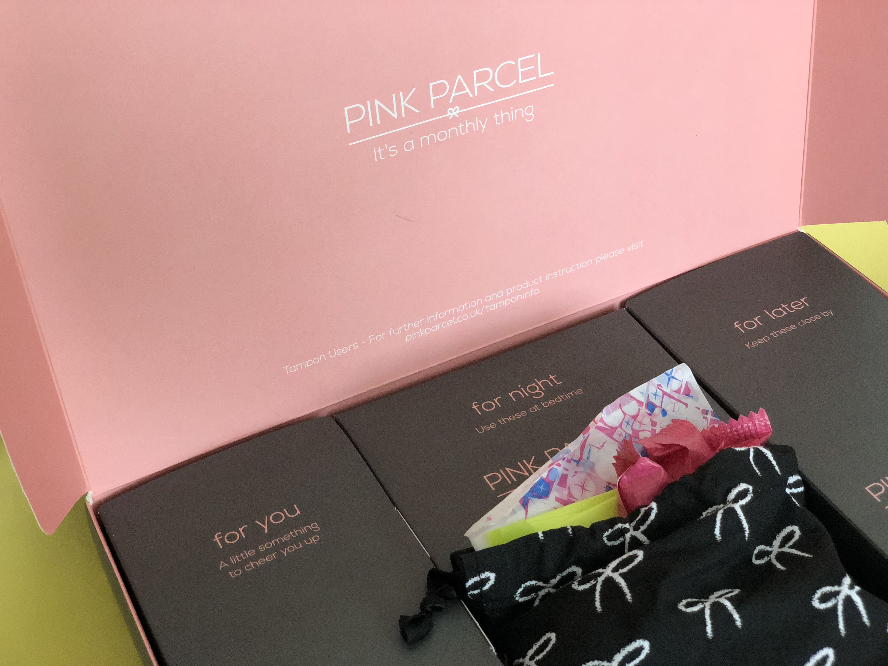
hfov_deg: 36.8
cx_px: 444
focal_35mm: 52
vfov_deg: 28.0
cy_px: 333
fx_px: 1334
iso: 250
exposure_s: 1/100
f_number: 2.4
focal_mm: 6
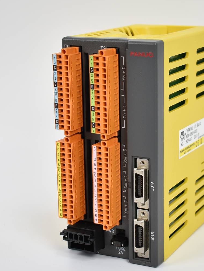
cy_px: 138
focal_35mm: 87
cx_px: 144
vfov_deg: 22.5
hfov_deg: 16.9
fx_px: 683
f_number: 4.2
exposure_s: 1/50
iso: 125
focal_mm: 28
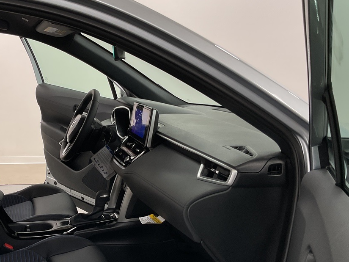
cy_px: 168
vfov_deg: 32.0
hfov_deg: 40.9
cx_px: 90
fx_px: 454
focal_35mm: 45
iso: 32
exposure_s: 1/120
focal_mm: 3
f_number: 1.8
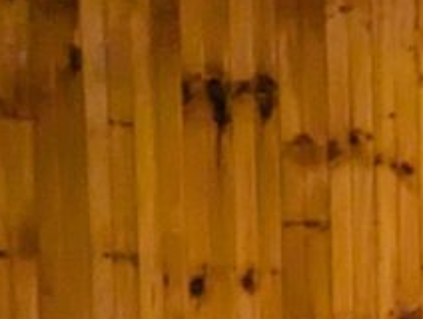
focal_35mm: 116
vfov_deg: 11.5
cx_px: 1335
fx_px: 1421
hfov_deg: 10.5
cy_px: 651
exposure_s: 1/24
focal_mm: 2.35
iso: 231
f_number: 2.2
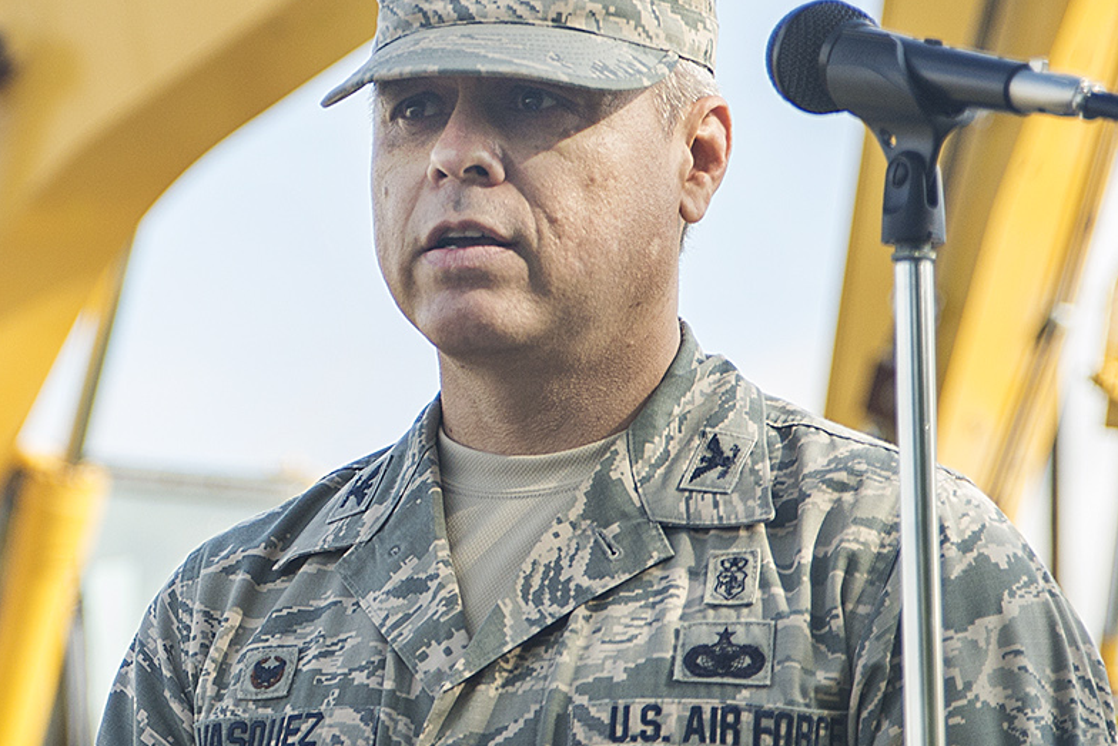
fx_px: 4659
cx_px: 110
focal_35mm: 150
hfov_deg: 13.6
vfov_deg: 9.1
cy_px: 536
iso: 320
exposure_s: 1/1250
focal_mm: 56
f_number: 2.8
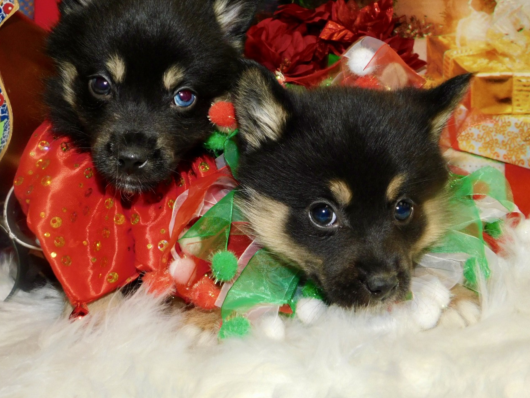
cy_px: 187
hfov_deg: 49.0
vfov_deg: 37.7
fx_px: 582
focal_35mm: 38
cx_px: 276
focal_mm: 5.3
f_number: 3.2
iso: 200
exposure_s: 1/30
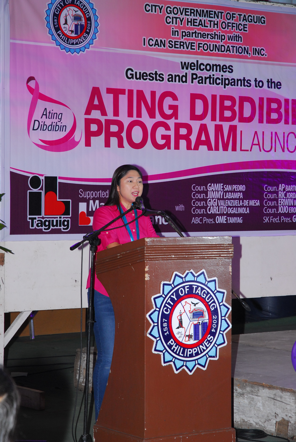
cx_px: 148
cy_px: 221
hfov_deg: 13.1
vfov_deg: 19.4
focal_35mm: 105
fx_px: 1291
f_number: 7.1
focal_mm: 70
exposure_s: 1/80
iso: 400
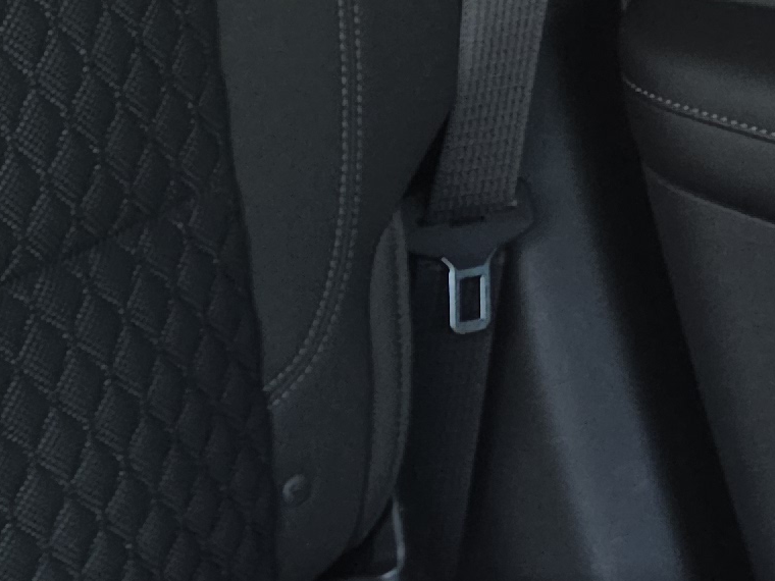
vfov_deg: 11.4
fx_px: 2709
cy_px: 1015
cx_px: -796
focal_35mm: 121
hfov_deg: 13.7
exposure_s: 1/180
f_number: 1.7
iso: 40
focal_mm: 6.3
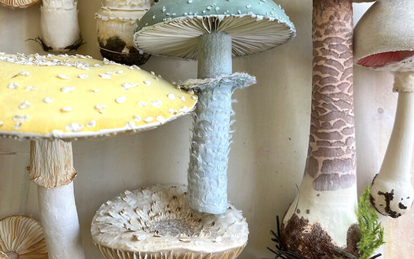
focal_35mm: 37
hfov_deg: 52.7
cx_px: 207
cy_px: 80
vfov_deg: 34.0
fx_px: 417
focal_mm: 5.7
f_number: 1.5
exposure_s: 1/126
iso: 32
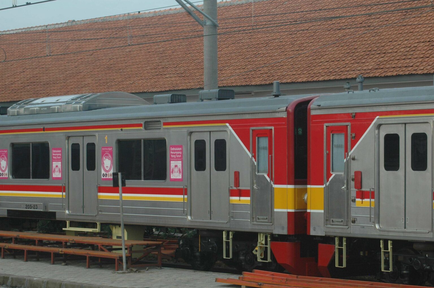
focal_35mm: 105
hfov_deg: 19.5
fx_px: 1265
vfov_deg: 13.0
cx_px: 217
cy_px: 144
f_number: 7.1
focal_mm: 70
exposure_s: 1/200
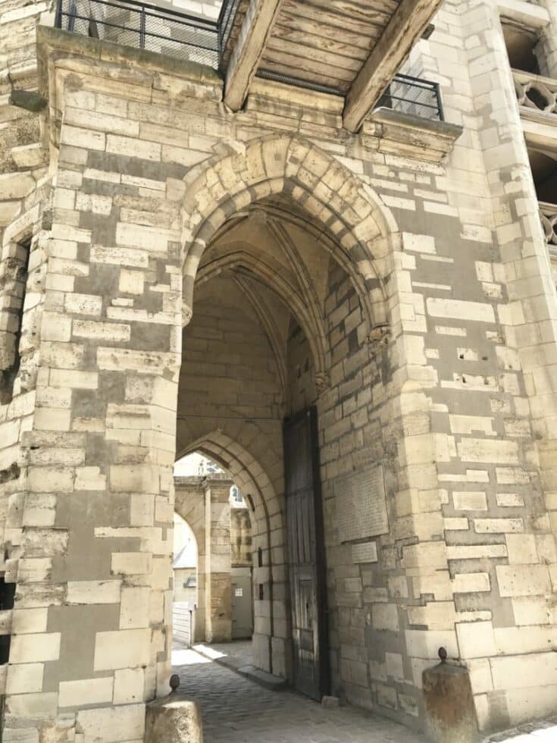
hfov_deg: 49.7
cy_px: 372
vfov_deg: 63.4
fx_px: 601
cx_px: 278
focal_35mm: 28
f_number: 1.8
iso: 20
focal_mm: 3.99
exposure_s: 1/714
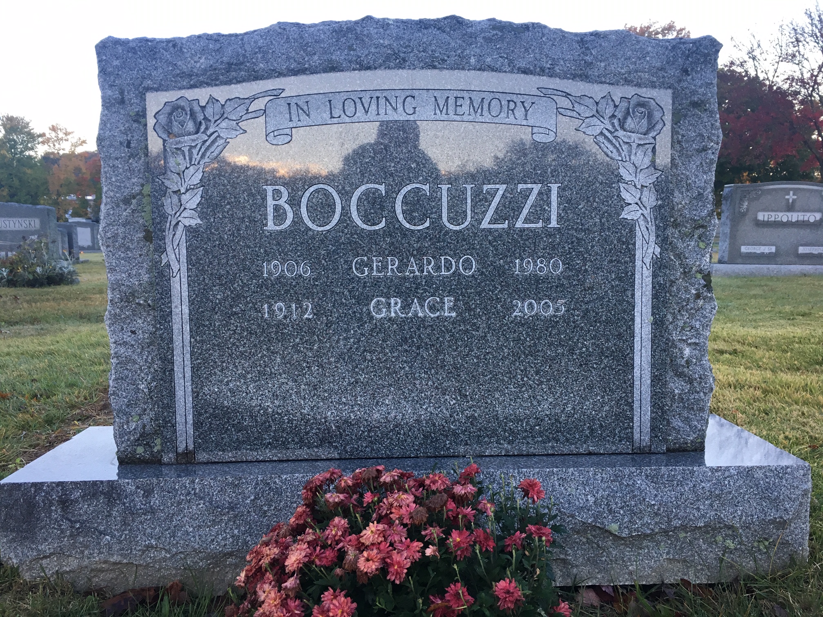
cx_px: 412
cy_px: 308
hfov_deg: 61.7
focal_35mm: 29
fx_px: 689
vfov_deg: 48.2
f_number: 2.2
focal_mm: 4.15
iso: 25
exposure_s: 1/30
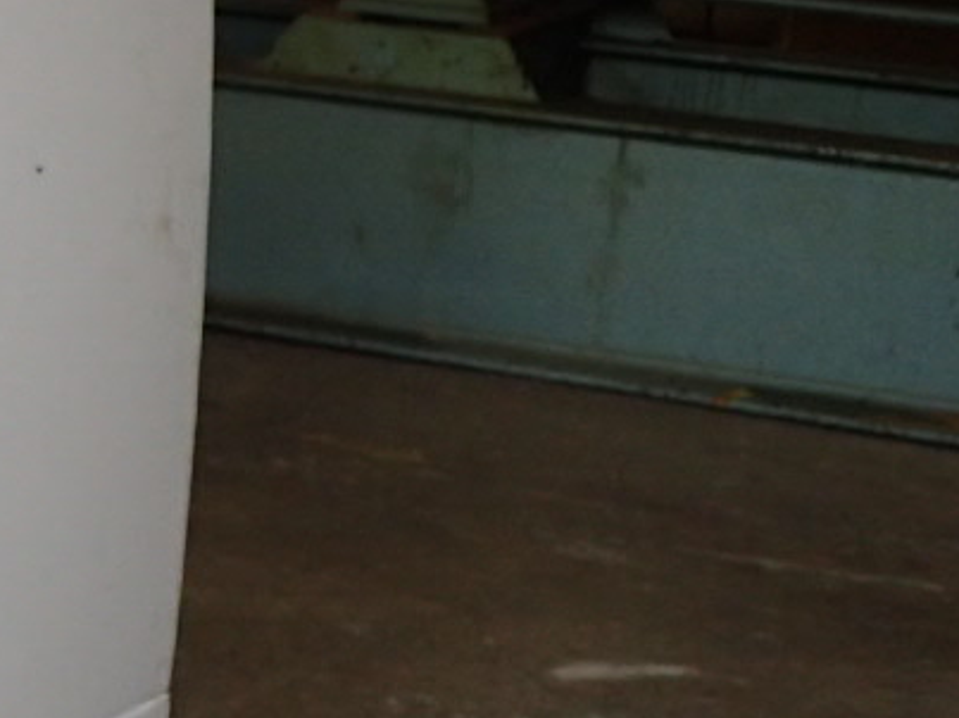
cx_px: -1316
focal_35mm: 143
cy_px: 473
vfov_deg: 10.4
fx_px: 3960
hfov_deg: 11.5
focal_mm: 5.5
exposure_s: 1/100
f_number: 2.3
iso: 100
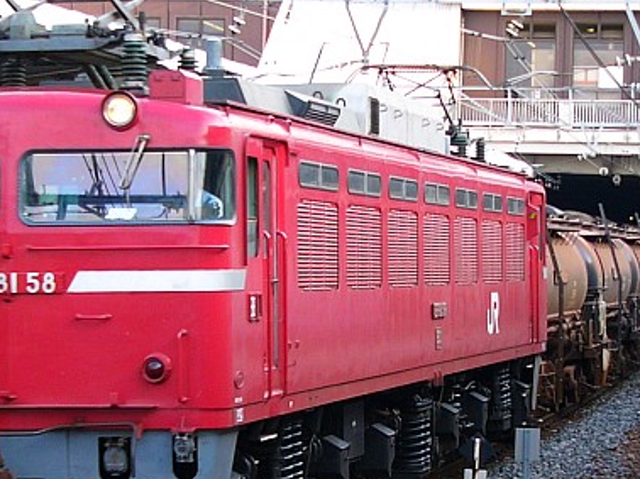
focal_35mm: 105
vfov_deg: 14.1
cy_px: 286
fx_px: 1940
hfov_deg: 18.7
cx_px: 254
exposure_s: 1/80
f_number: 2.8
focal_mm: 10.3
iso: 50
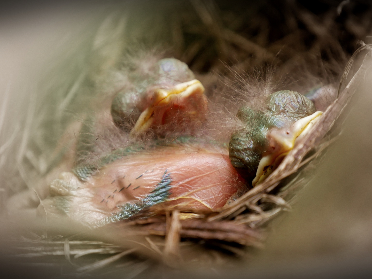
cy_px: 140
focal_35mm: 280
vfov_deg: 5.3
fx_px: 3009
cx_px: 186
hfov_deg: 7.1
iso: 500
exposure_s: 1/320
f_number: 5.6
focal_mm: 140
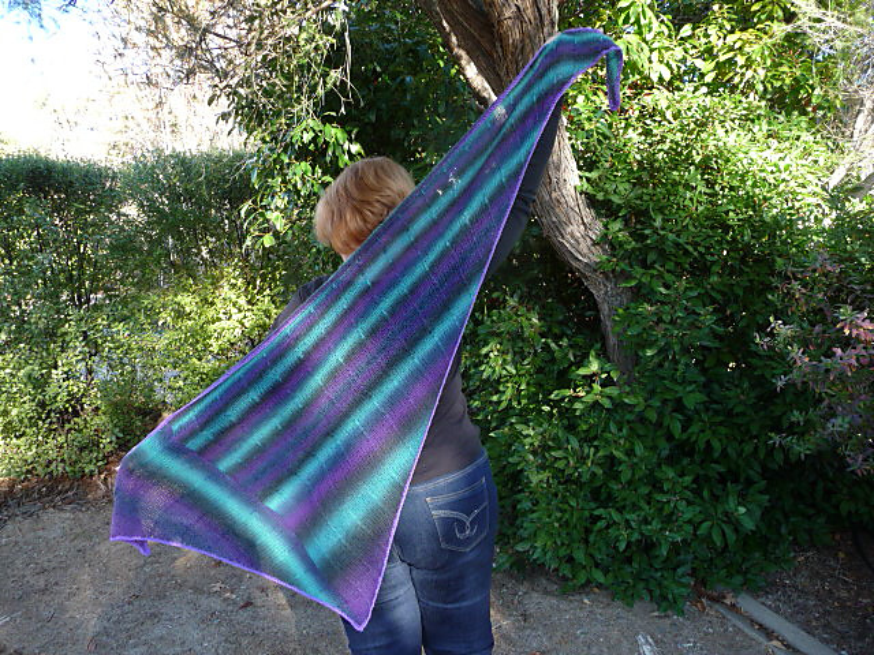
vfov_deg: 49.7
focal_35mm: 28
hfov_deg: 63.4
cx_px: 437
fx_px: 707
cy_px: 328
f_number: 3.3
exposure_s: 1/50
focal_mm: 4.7
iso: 100
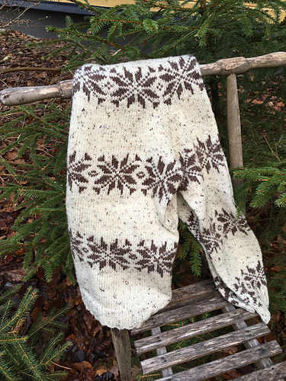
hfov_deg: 48.2
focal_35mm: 29
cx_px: 143
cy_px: 190
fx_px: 319
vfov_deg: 61.7
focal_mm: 4.15
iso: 32
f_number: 2.2
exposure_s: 1/50
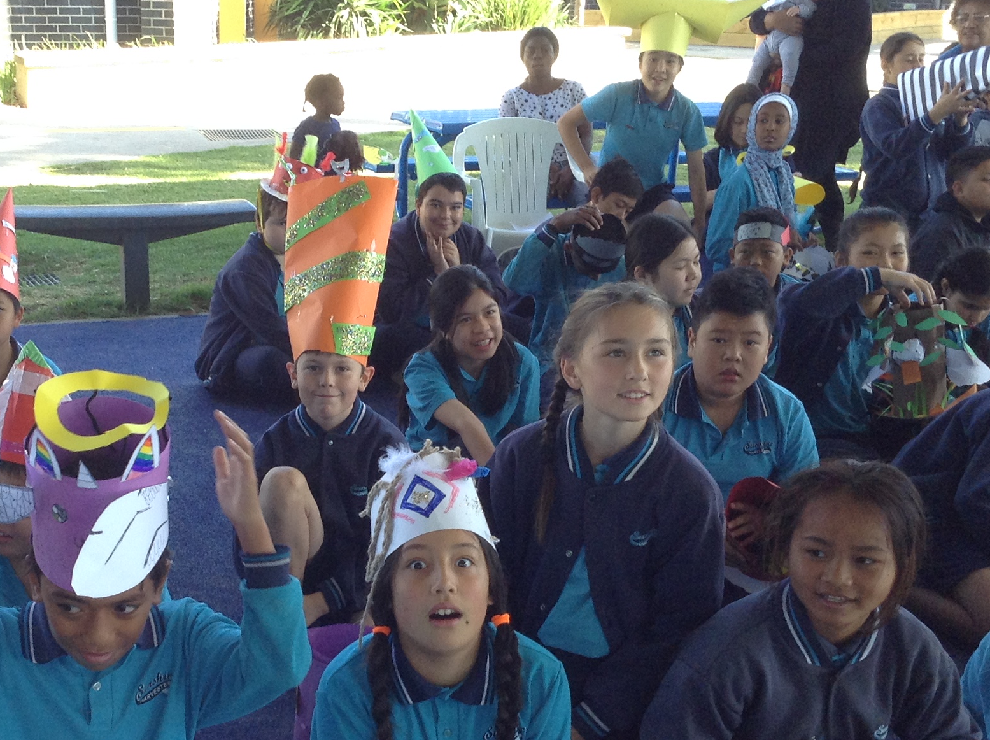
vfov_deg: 26.3
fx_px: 1571
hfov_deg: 34.7
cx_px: 333
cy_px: 510
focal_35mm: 55
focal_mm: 3.3
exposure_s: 1/120
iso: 40
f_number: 2.4
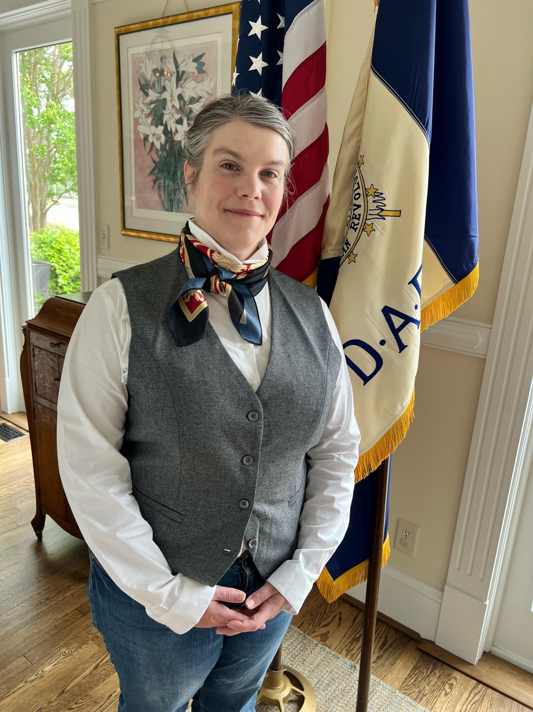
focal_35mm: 26
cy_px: 356
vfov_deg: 67.3
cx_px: 266
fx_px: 534
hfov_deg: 53.0
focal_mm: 5.7
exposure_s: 1/121
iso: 64
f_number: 1.5
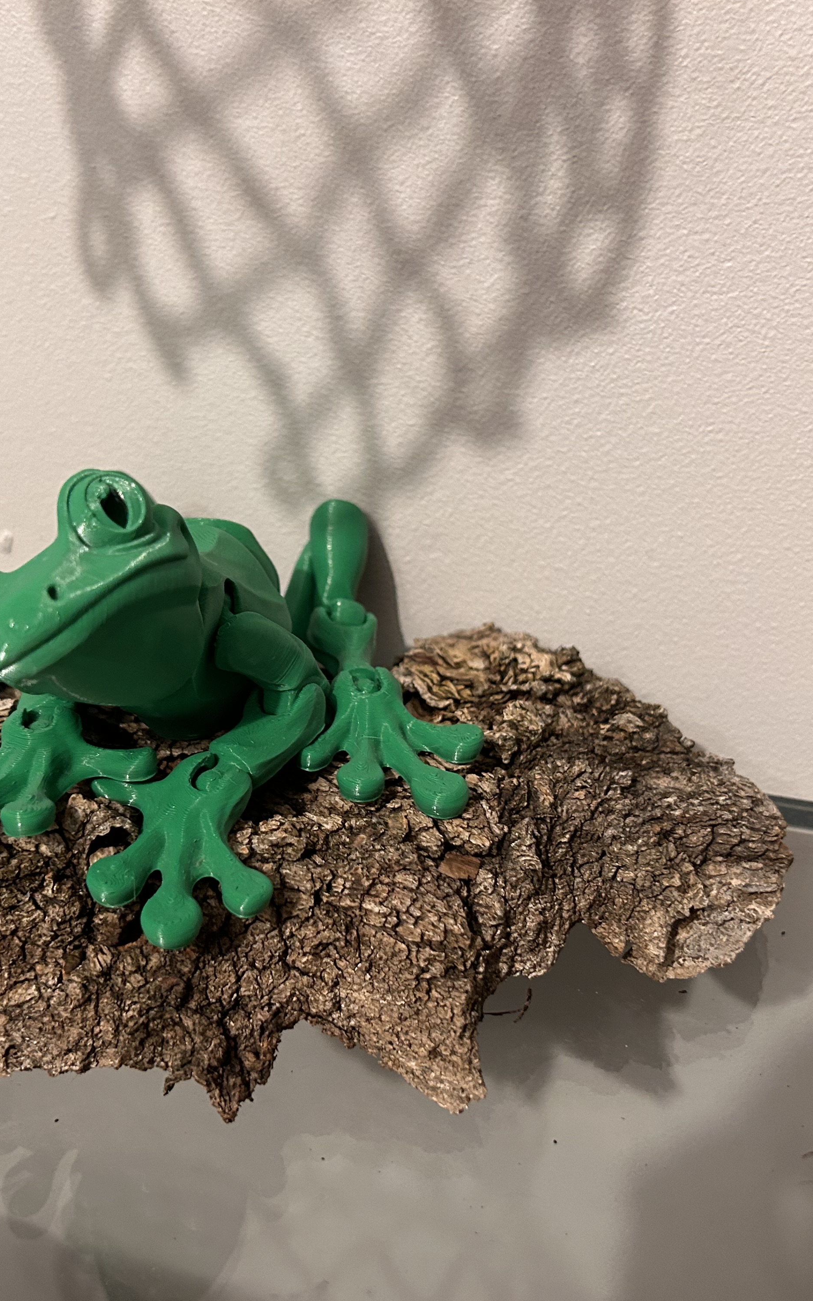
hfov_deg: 34.2
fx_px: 1312
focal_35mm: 37
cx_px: 288
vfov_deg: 52.7
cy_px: 652
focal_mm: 5.7
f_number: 1.5
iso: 250
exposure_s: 1/50
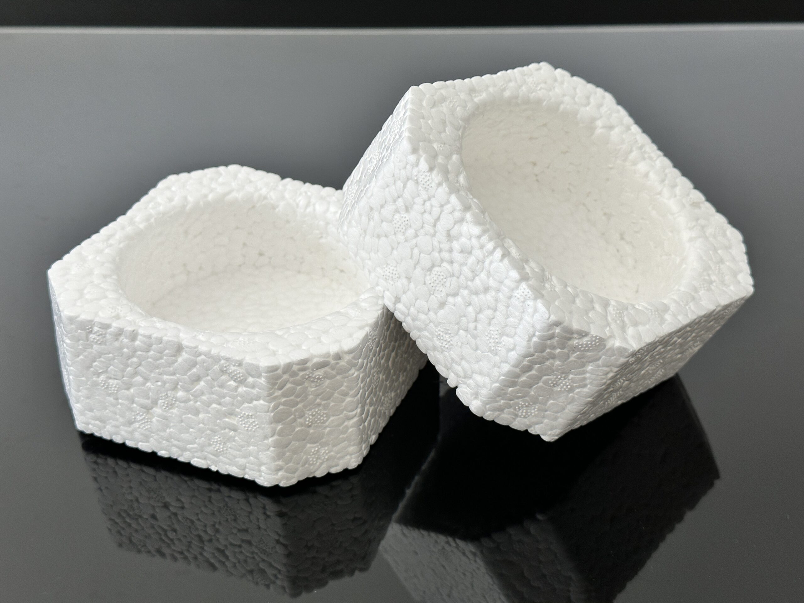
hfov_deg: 39.7
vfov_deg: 30.3
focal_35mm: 48
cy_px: 302
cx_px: 402
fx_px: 1115
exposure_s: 1/60
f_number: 1.78
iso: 100
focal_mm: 6.86
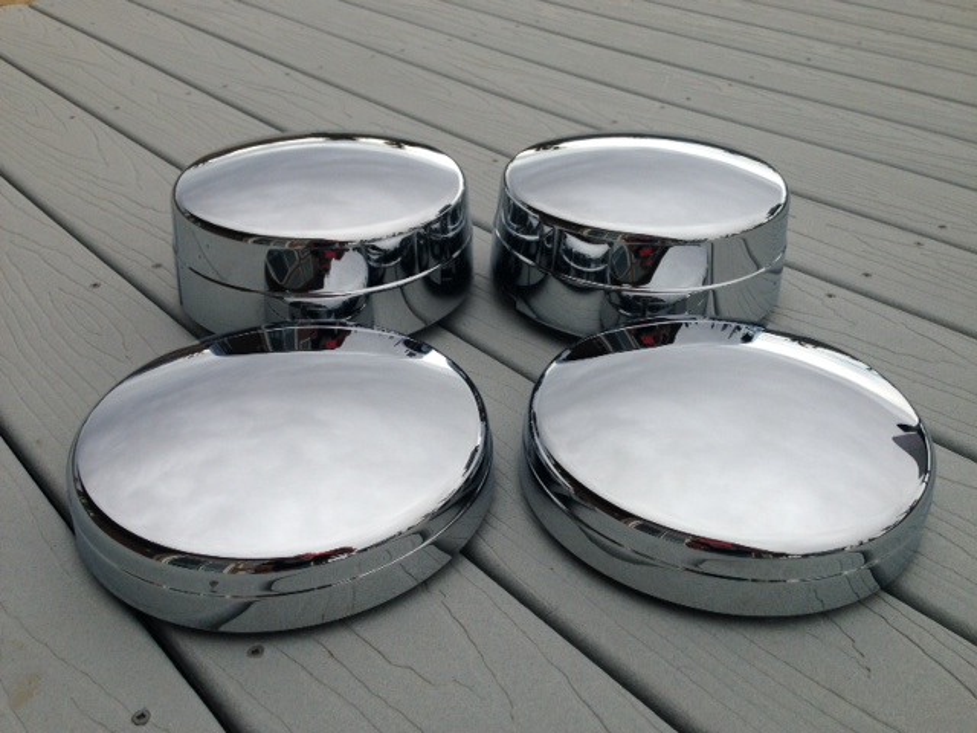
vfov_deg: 42.9
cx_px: 488
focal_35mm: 33
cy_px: 366
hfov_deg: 55.4
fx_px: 931
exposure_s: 1/1106
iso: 50
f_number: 2.4
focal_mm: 4.12
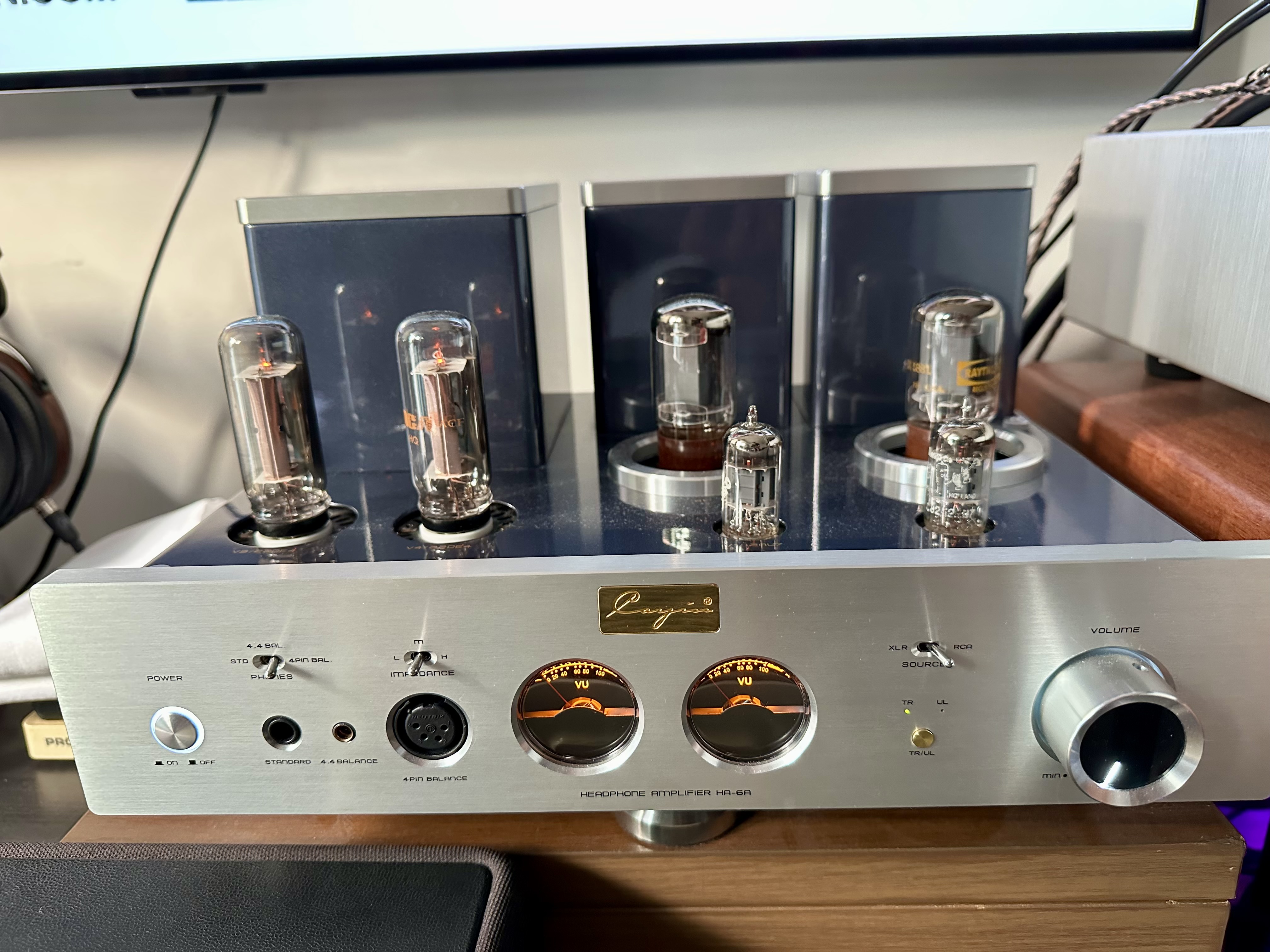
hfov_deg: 71.6
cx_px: 635
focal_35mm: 24
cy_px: 476
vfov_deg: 56.8
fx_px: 881
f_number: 1.78
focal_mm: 6.86
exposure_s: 1/60
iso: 500
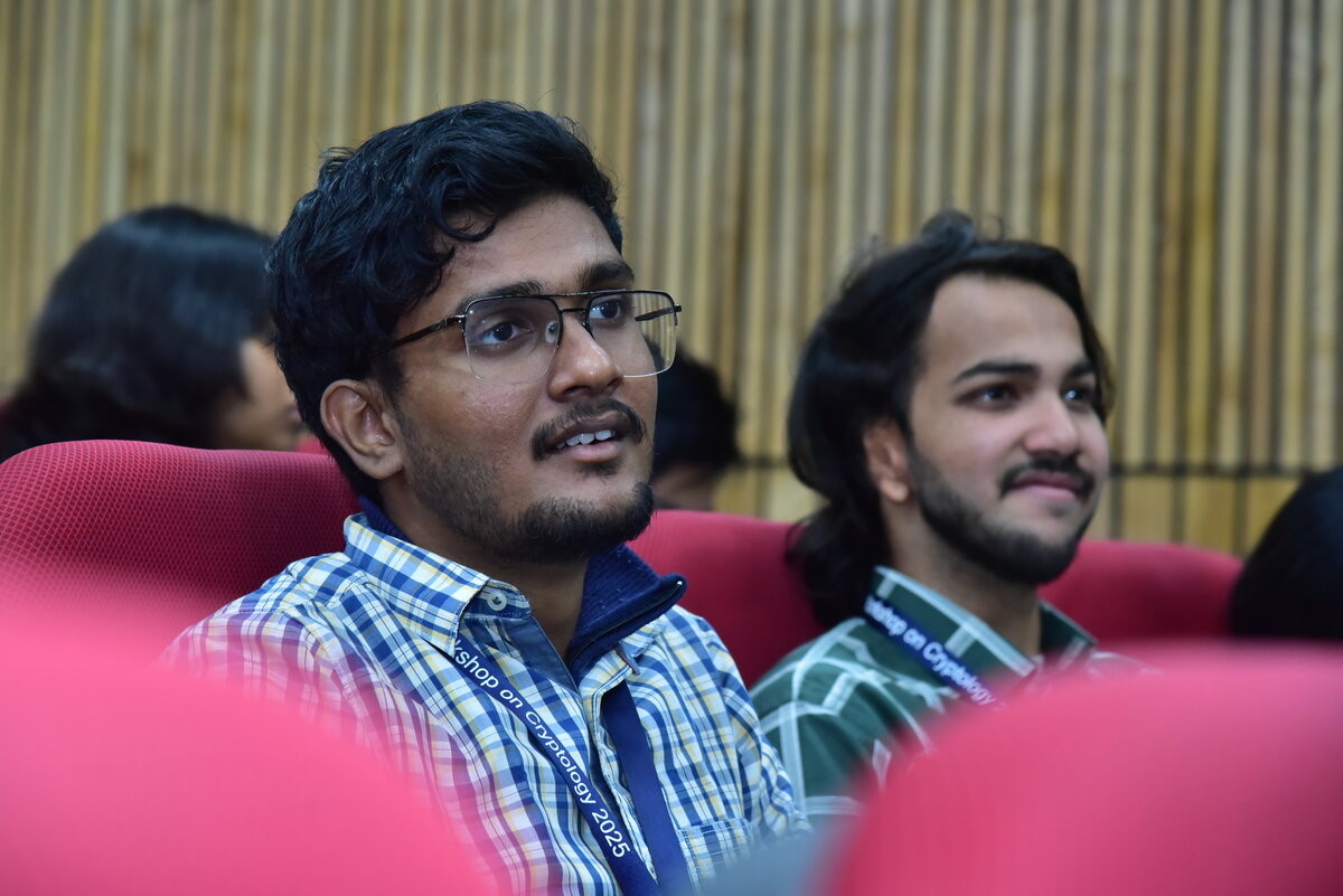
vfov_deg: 11.4
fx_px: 4478
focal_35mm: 120
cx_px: 672
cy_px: 448
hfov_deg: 17.1
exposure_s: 1/125
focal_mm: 120
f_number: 5.6
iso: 2500
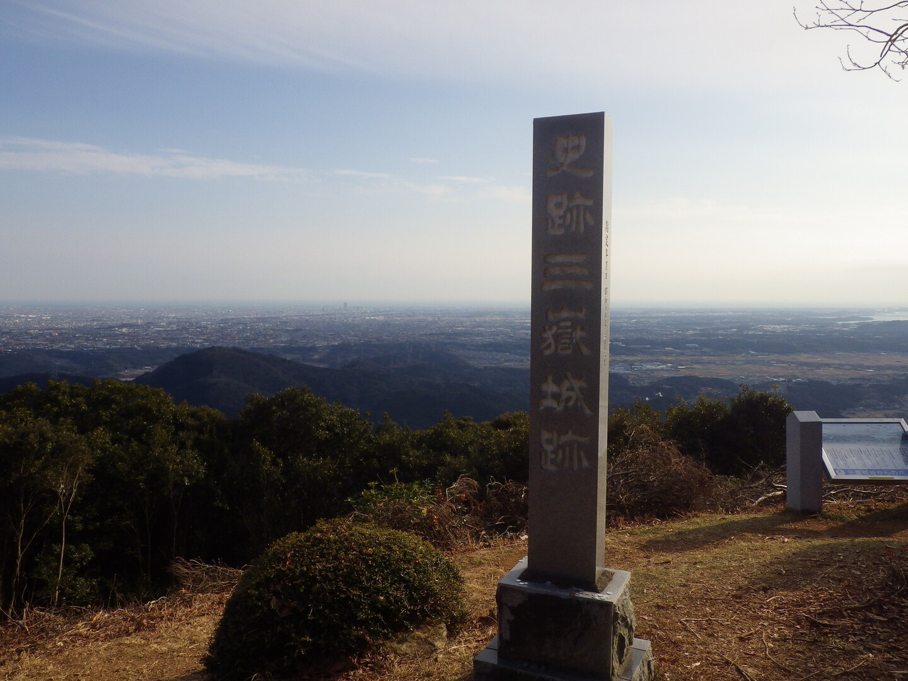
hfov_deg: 63.5
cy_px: 340
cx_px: 454
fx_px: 734
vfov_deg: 49.7
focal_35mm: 28
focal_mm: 5
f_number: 4.2
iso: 125
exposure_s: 1/1250
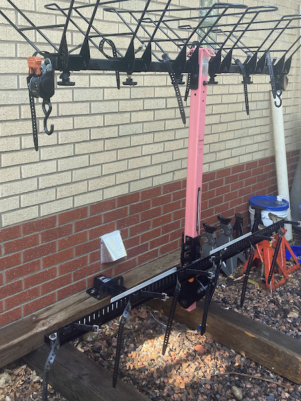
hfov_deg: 38.7
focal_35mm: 37
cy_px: 146
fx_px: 429
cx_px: 139
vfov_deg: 49.6
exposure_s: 1/121
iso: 64
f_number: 1.8
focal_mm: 3.99
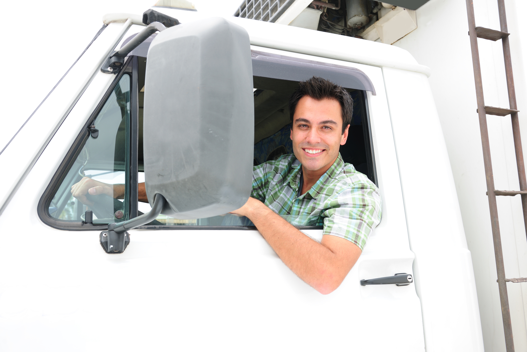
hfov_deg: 58.7
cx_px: 264
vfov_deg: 41.1
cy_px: 176
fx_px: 468
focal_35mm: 32
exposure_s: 1/125
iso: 100
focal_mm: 32
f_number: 6.3
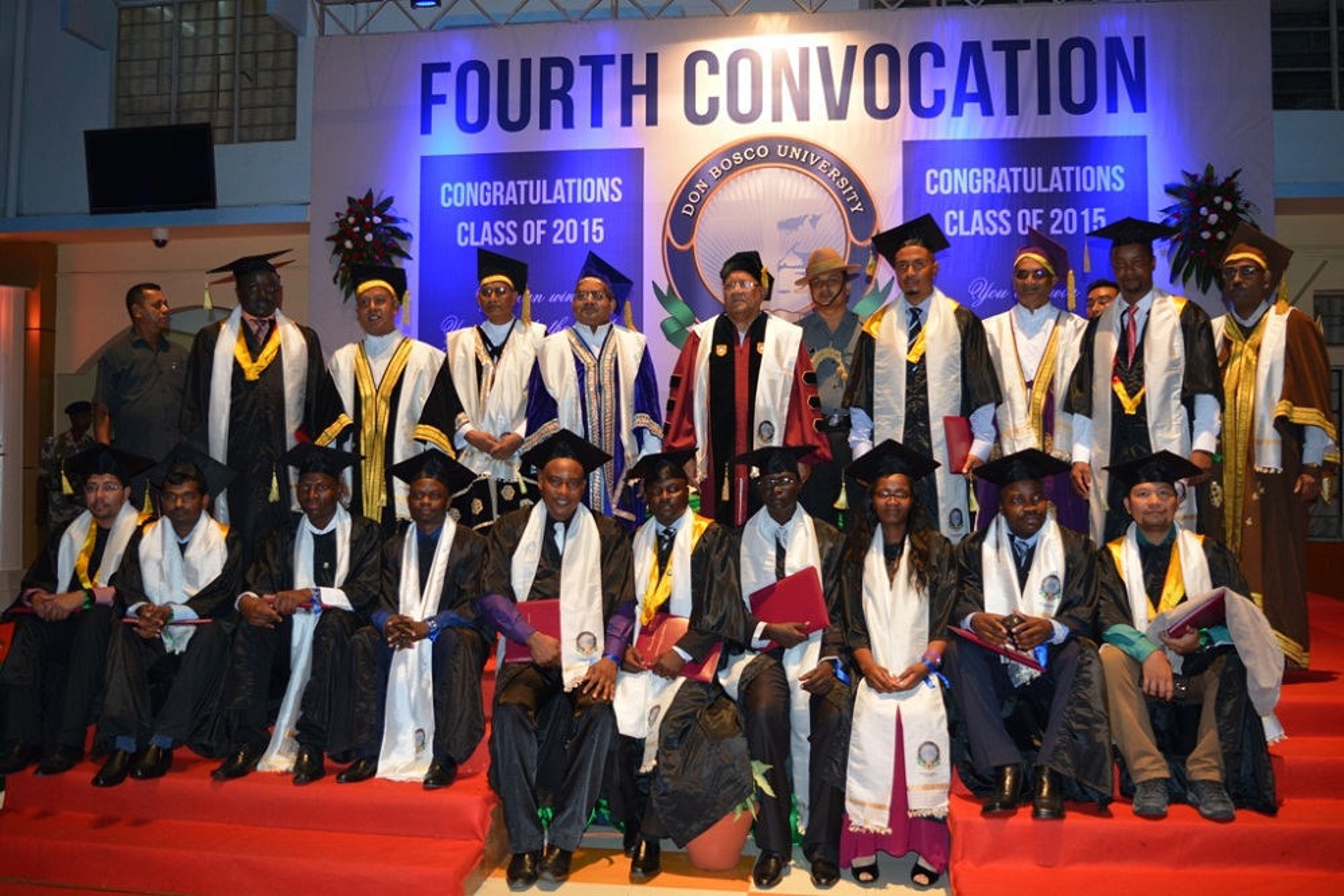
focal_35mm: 33
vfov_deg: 40.0
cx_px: 672
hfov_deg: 57.2
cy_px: 448
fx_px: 1232
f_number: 3.8
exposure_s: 1/60
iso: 560
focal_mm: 22
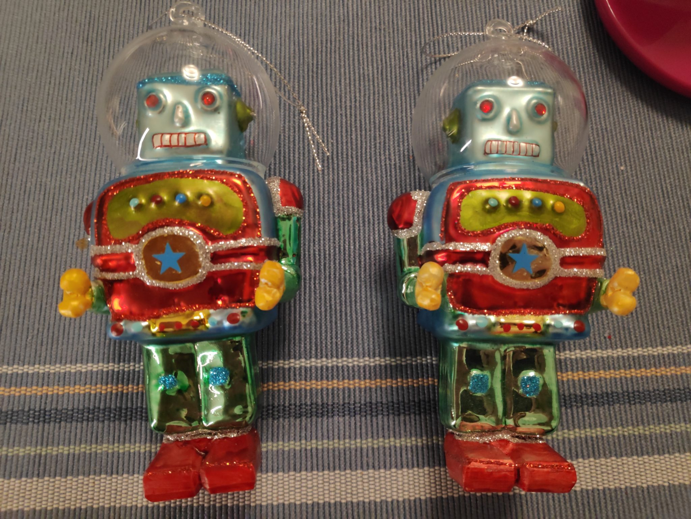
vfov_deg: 66.0
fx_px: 399
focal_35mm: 20
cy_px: 260
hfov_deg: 81.7
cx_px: 346
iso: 820
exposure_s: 1/33
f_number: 1.9
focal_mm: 3.94
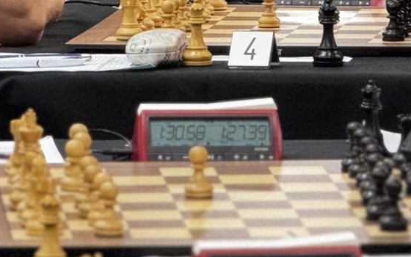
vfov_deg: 2.8
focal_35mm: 465
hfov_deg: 4.5
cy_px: -189
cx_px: 132
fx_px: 5209
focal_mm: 15.66
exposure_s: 1/50
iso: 640
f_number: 2.8
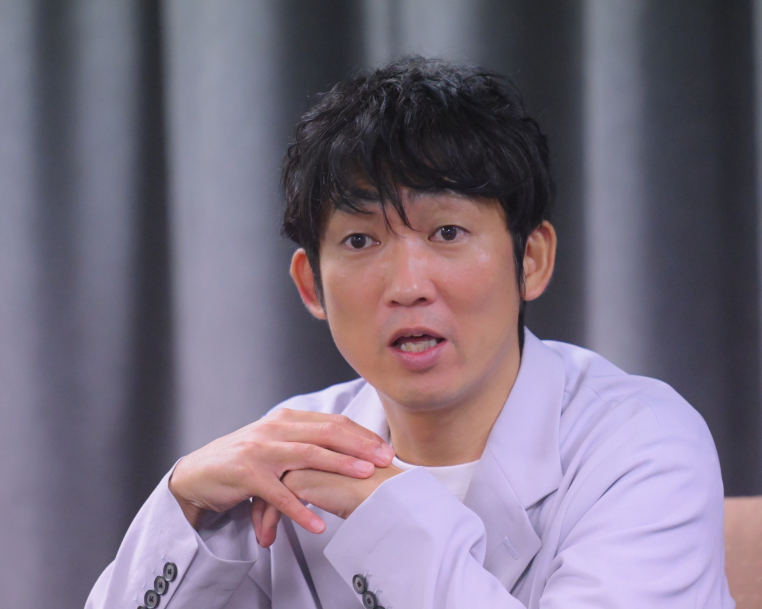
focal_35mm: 313
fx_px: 7058
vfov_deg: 4.9
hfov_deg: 6.2
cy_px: 305
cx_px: 412
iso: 4000
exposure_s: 1/200
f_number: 3.5
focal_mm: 185
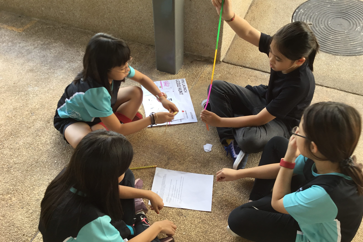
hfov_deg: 57.2
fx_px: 333
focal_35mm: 33
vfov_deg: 40.0
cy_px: 129
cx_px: 178
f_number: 2.4
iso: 32
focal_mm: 3.3
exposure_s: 1/50
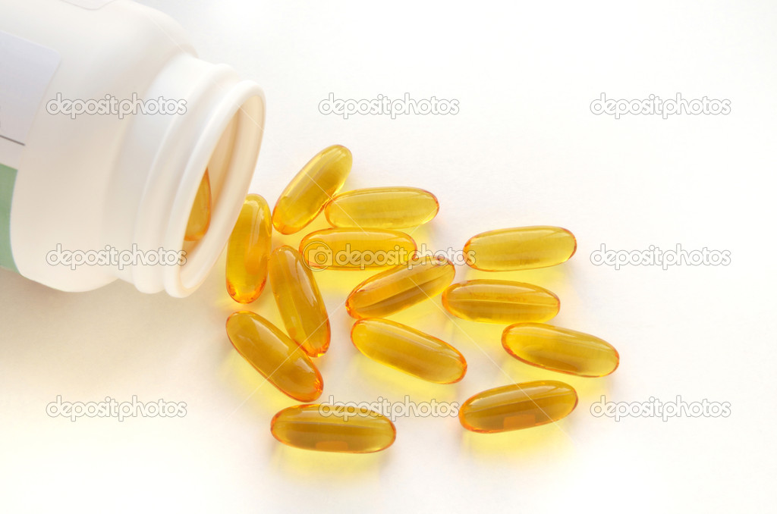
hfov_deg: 32.0
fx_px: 1357
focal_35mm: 63
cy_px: 257
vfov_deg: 21.5
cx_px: 388
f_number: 14
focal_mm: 42
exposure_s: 1/10
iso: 100
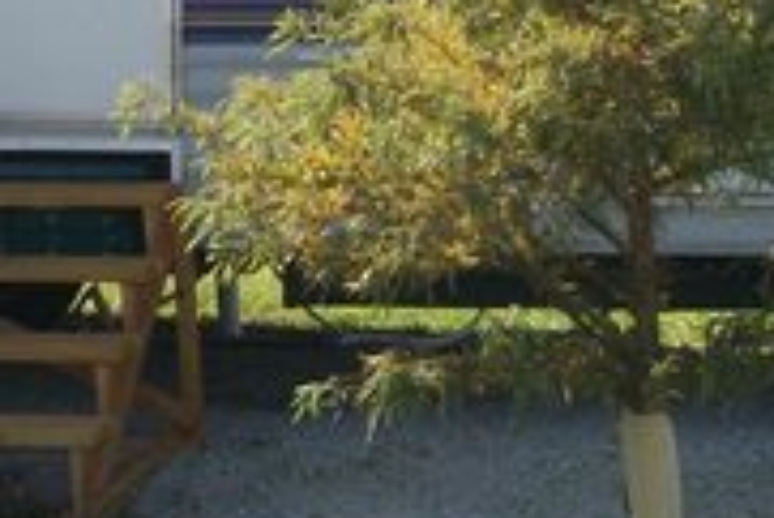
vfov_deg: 9.9
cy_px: 2
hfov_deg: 14.8
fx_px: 2969
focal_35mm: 138
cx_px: 340
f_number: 8.8
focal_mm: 5.7
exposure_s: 1/100
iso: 80
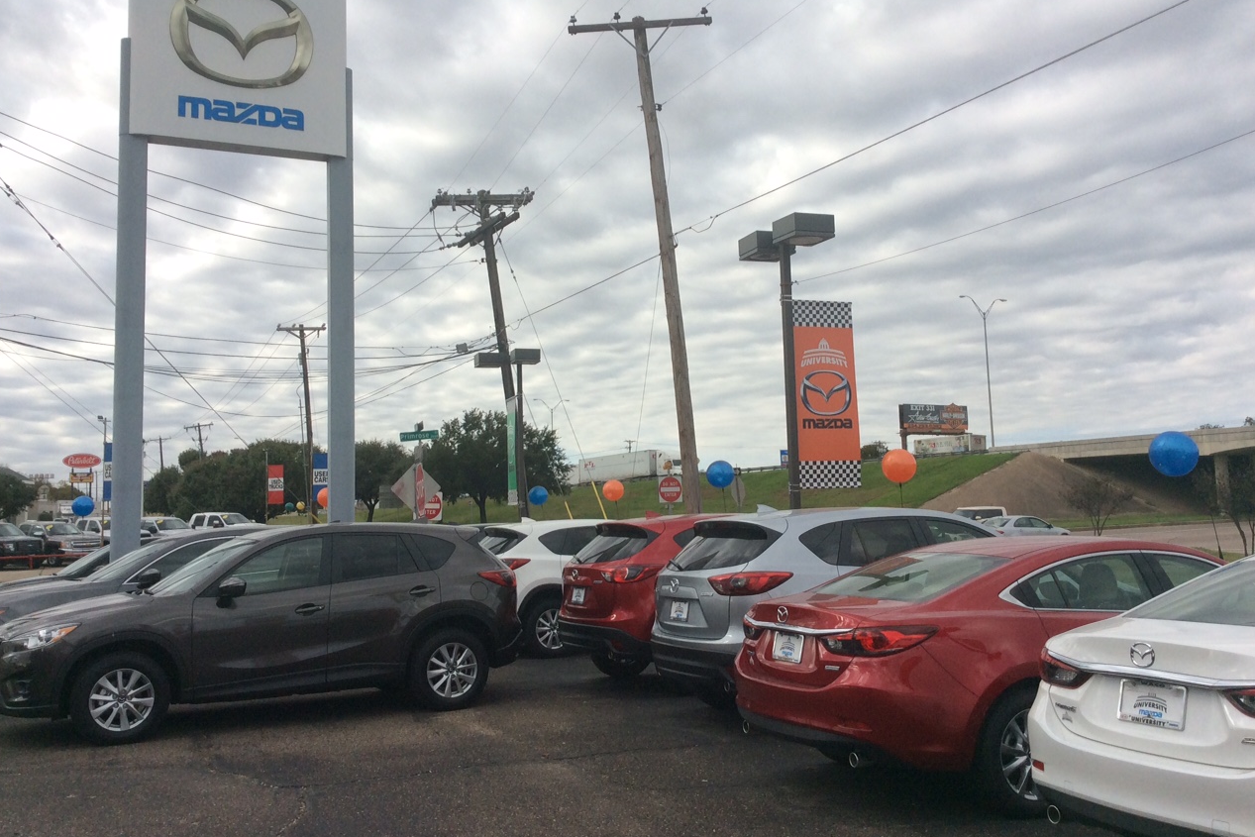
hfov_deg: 55.8
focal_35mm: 34
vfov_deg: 38.8
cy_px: 370
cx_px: 619
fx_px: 1185
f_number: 2.4
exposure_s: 1/1192
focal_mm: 3.3
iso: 32
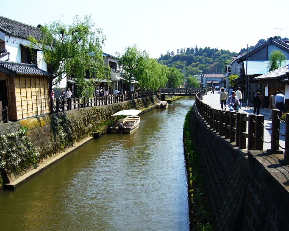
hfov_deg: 49.1
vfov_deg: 40.1
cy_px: 117
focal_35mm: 37
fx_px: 316
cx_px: 147
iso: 80
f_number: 5.6
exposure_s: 1/320
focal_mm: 5.8
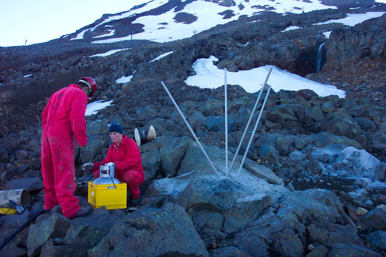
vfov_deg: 37.8
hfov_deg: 54.4
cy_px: 128
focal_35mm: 35
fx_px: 375
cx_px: 193
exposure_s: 1/250
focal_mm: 7.5
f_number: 2.8
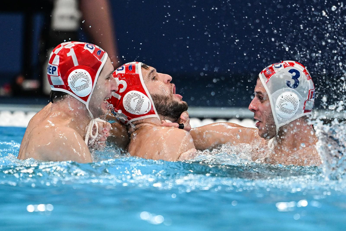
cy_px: 116
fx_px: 5767
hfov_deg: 3.4
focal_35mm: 600
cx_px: 173
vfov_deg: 2.3
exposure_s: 1/1000
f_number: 2.8
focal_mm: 400
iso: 1000
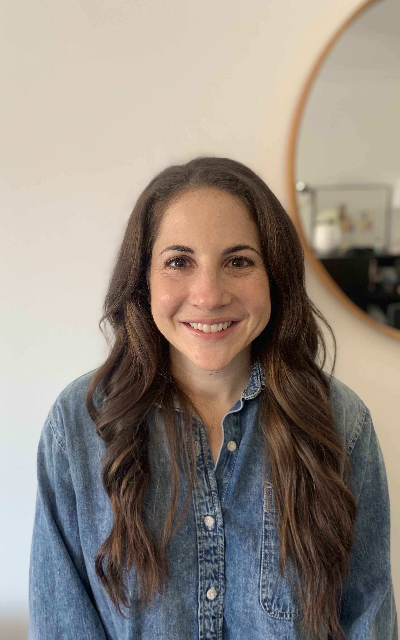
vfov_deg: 66.5
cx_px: 204
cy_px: 315
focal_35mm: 28
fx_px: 488
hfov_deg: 44.5
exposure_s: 1/60
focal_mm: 4.25
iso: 200
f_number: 1.8
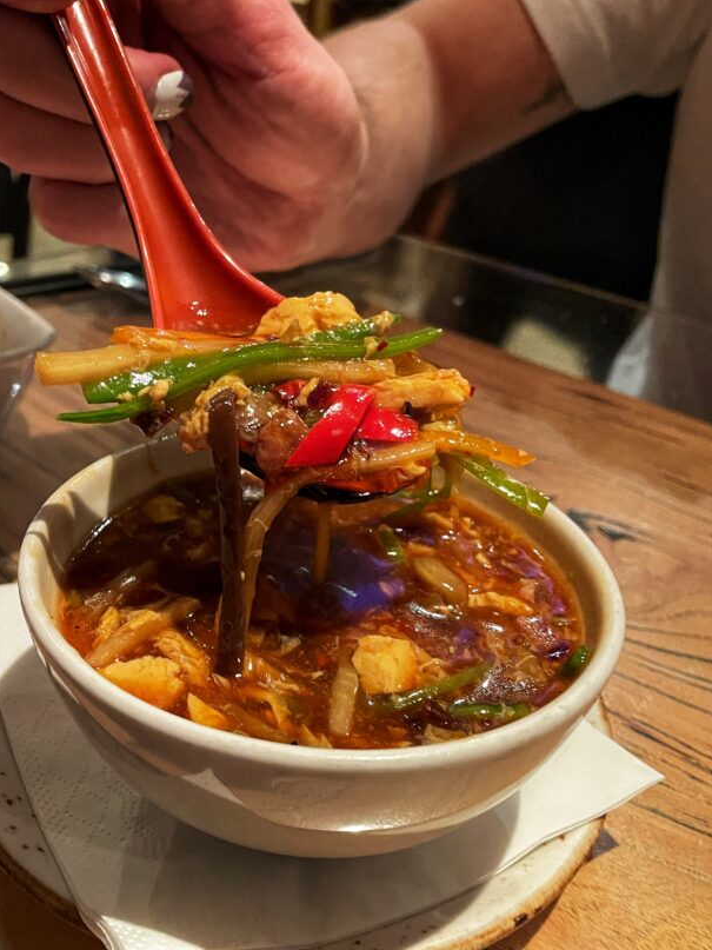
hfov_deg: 42.7
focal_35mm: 33
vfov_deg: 55.3
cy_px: 460
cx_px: 280
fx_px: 905
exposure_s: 1/33
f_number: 1.6
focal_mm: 4.2
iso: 500
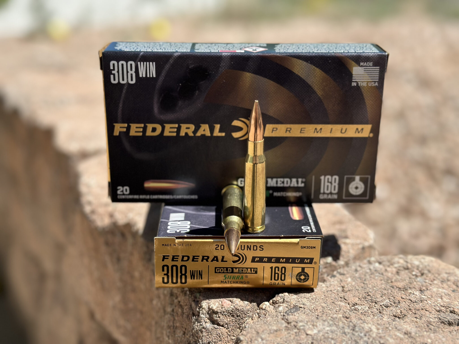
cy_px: 172
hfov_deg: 39.7
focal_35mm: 48
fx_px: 636
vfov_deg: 30.3
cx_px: 230
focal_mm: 6.86
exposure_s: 1/3876
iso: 100
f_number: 1.78
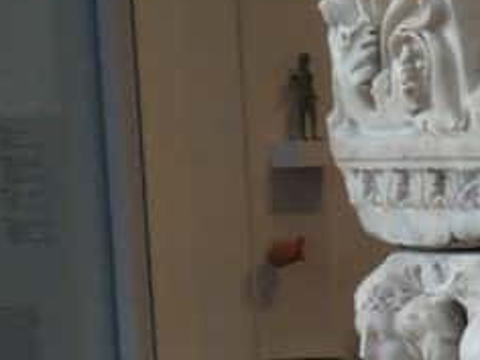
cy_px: 655
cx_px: 1525
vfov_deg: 5.1
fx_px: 3966
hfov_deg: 6.3
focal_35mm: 286
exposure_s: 1/30
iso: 125
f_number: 3.2
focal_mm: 9.2
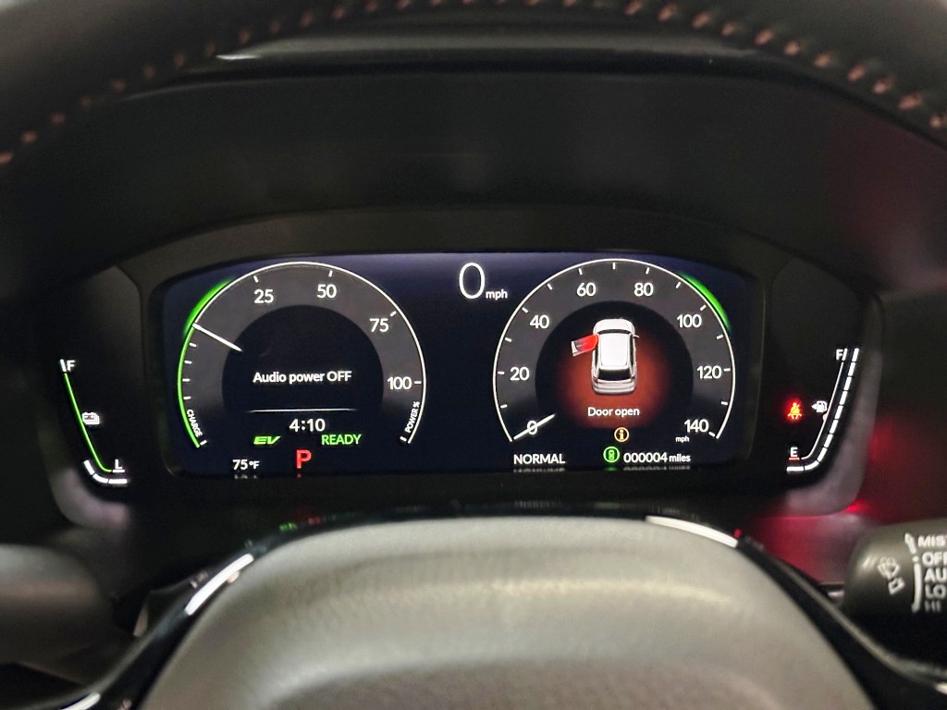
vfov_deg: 30.3
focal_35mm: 48
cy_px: 355
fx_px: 1313
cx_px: 474
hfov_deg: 39.7
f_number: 1.78
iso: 640
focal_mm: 6.86
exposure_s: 1/20
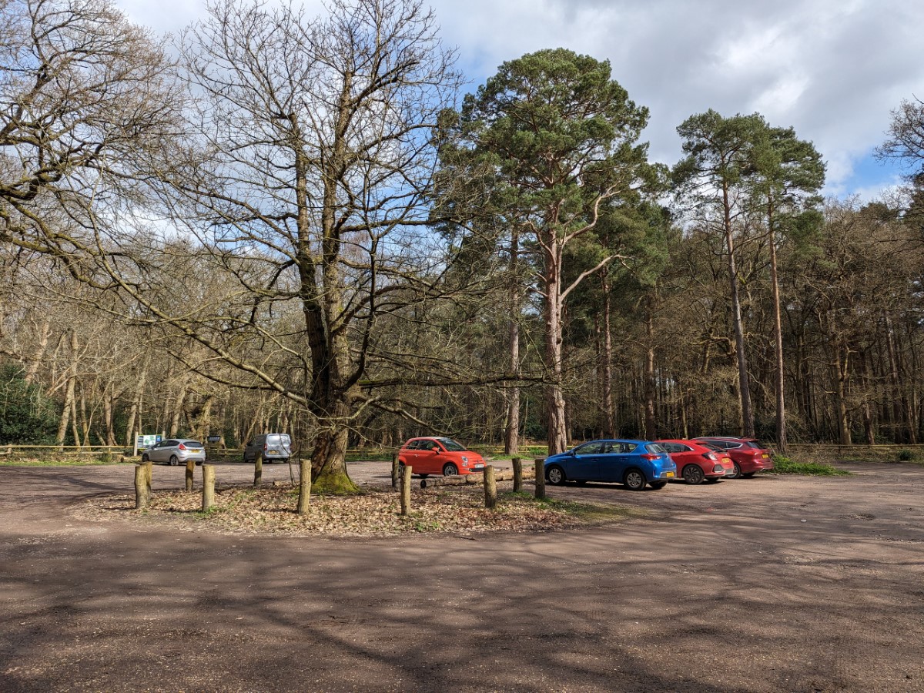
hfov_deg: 71.6
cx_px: 462
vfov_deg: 56.8
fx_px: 641
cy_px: 346
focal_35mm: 24
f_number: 1.85
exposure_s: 1/2217
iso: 48
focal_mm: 6.81
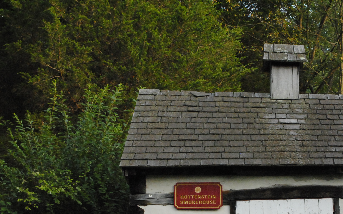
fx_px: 1047
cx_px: 270
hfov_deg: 18.5
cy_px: 181
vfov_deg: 11.6
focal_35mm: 112
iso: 1600
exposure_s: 1/400
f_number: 11
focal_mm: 40
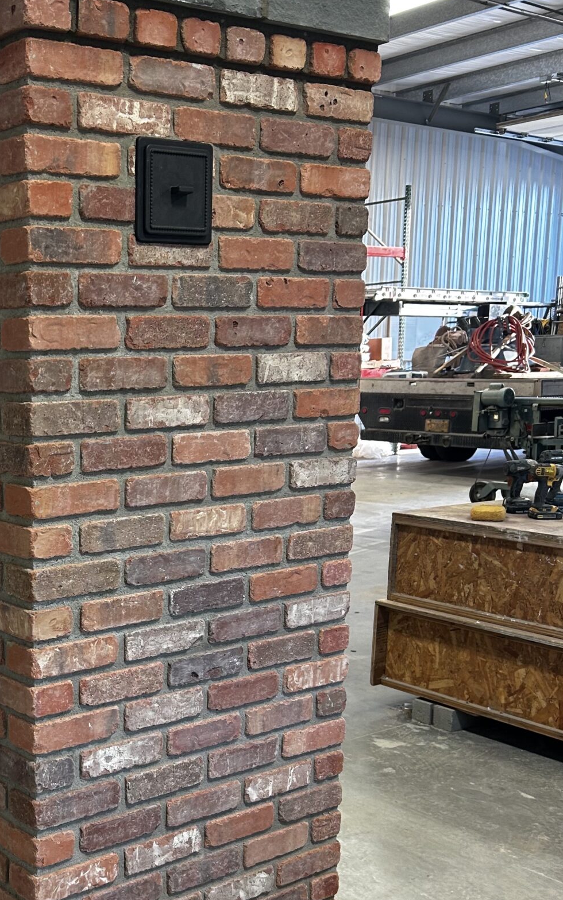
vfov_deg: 44.0
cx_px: 16
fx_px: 1105
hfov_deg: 27.2
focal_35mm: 45
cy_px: 564
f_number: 1.5
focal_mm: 5.7
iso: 64
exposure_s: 1/60
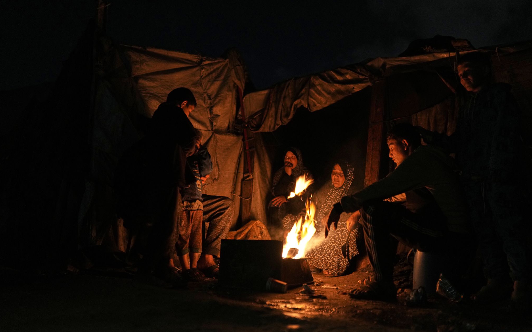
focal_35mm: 36
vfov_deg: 35.3
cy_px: 172
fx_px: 522
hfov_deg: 54.0
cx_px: 266
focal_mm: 35
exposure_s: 1/30
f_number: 1.4
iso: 1600
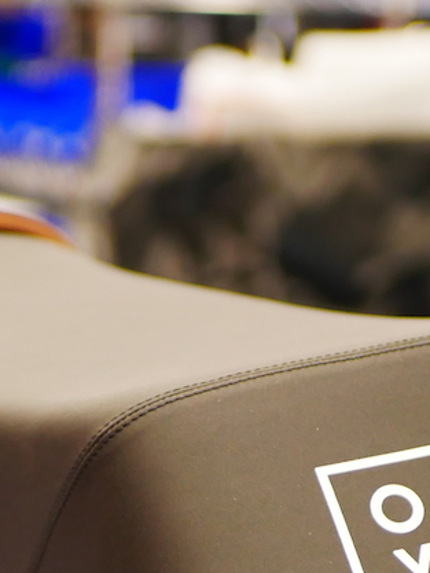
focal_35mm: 180
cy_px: 699
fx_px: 2980
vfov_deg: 10.8
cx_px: 52
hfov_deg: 8.2
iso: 400
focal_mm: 25
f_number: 1.7
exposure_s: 1/60
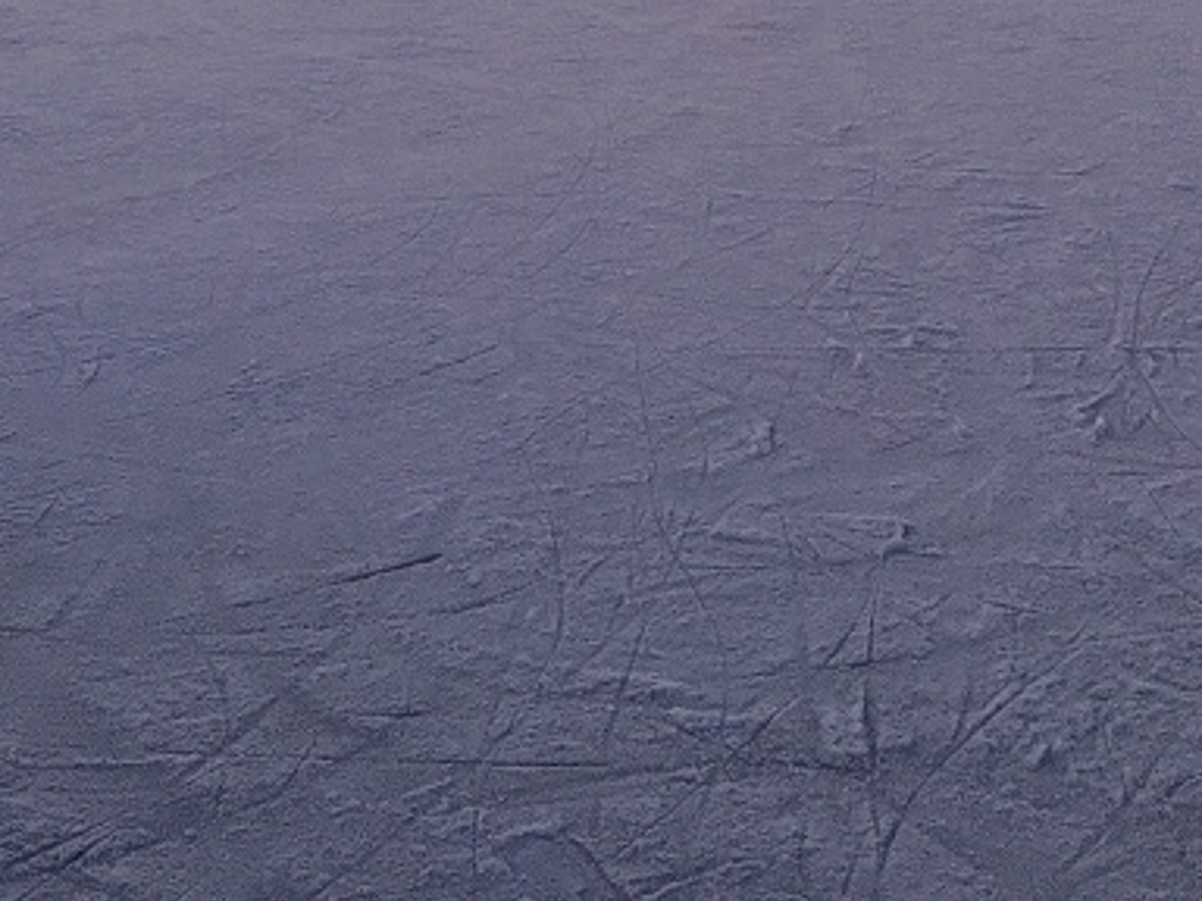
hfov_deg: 28.1
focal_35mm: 68
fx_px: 2361
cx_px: 920
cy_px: -149
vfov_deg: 20.4
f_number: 2.2
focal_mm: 4.15
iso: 32
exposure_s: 1/120
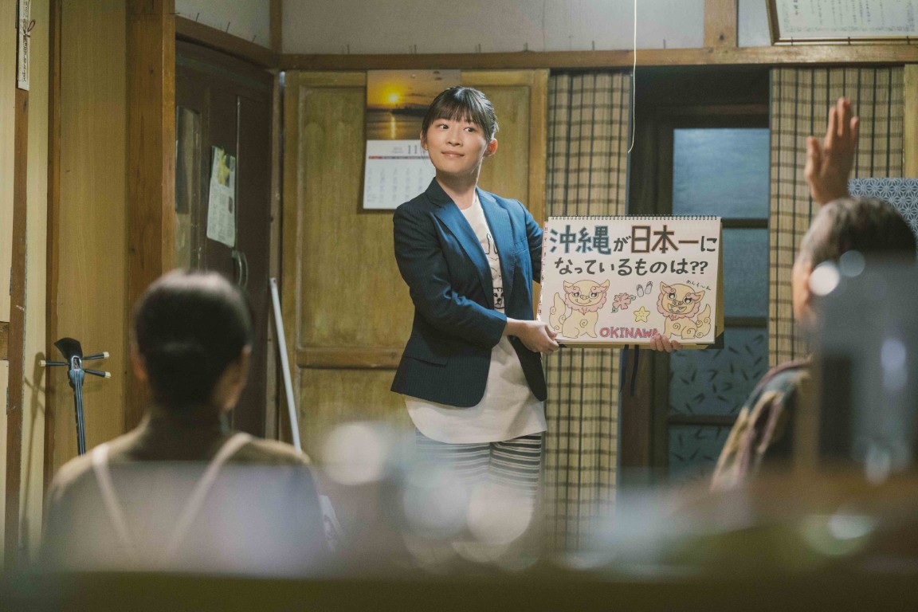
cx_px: 459
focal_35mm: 121
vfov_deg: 11.3
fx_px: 3085
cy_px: 306
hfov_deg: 16.9
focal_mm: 121
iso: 3200
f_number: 4
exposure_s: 1/125
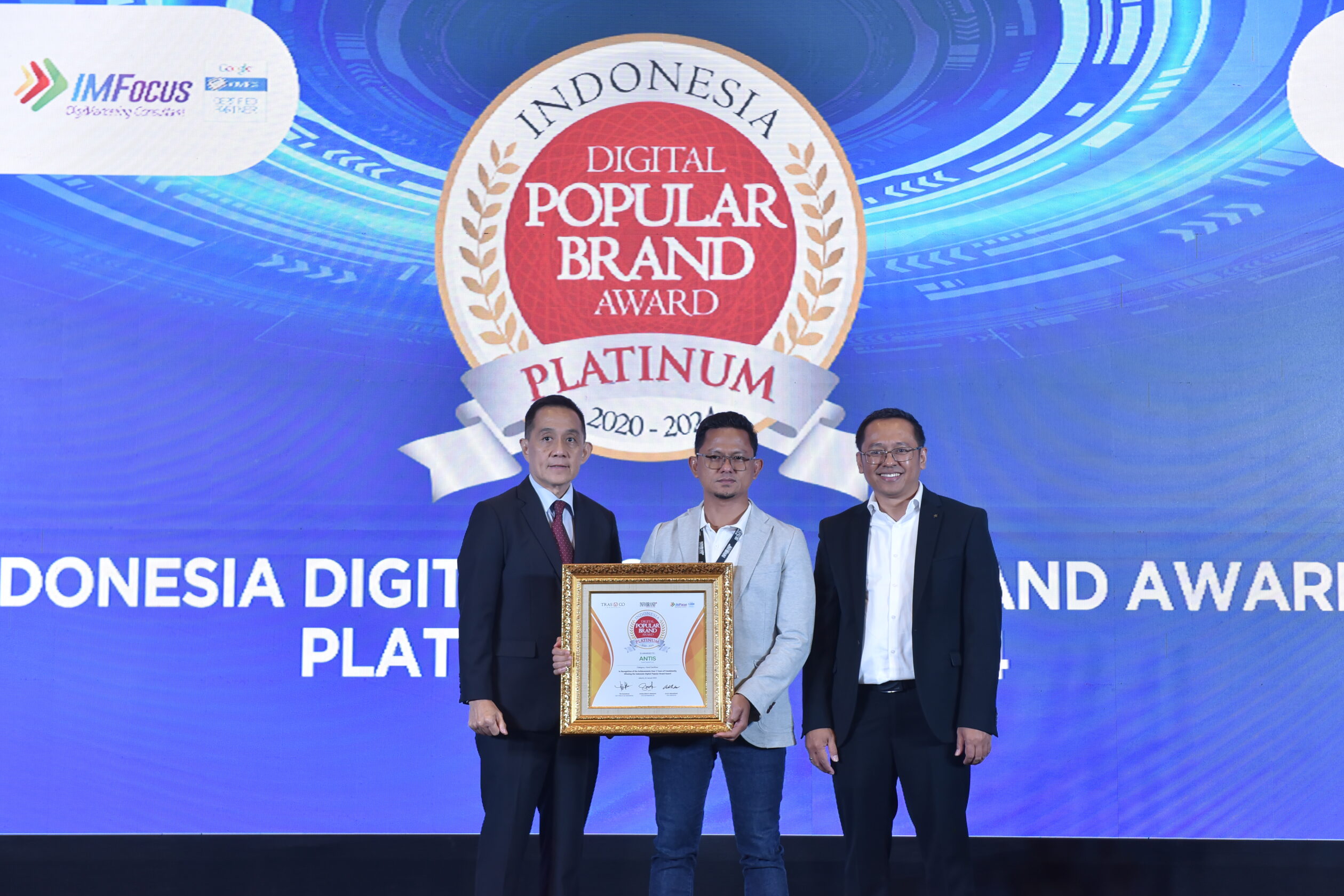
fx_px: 2277
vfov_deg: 22.3
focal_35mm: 61
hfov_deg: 32.9
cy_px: 454
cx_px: 674
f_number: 4
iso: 800
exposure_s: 1/160
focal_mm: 60
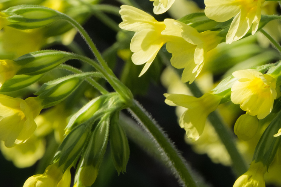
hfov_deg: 1.6
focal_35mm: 1307
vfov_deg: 1.1
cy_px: 80
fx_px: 10201
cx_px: 191
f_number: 14
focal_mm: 400
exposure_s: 1/400
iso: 400
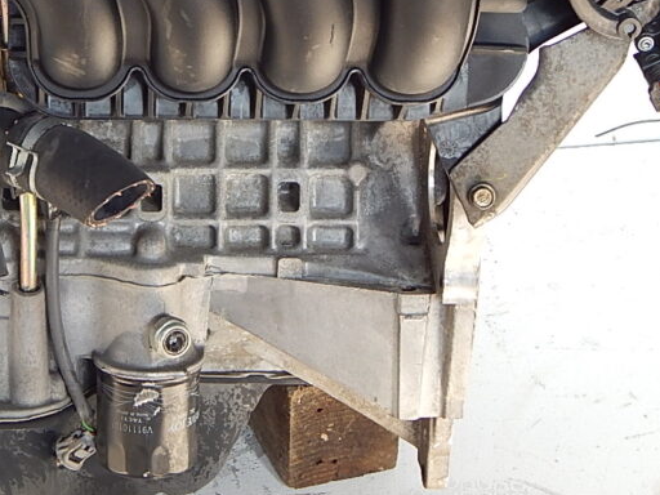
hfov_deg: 19.9
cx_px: 205
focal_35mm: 98
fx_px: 1869
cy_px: 64
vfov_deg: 15.0
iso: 125
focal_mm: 8.6
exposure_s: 1/60
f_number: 3.7
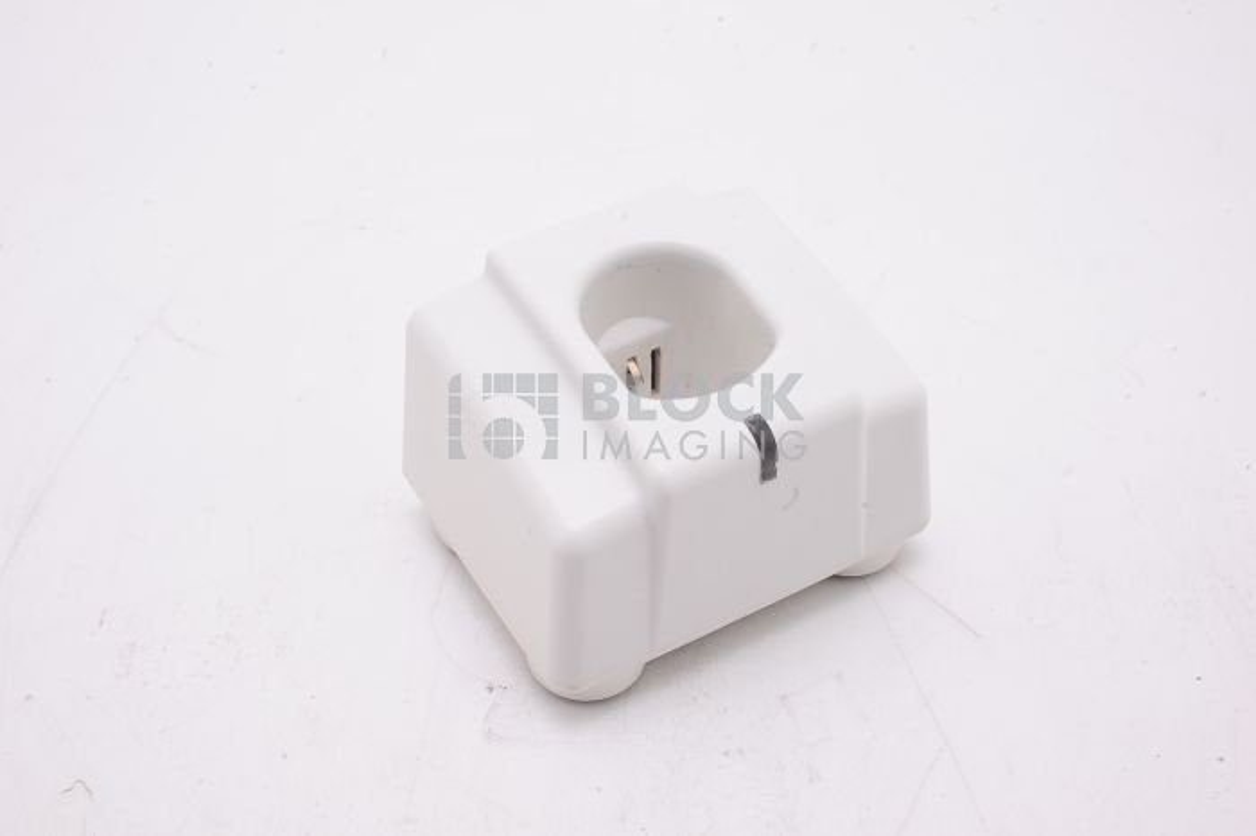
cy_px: 418
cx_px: 628
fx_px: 1744
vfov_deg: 27.0
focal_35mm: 50
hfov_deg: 39.6
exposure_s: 1/125
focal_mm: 50
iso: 320
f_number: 16
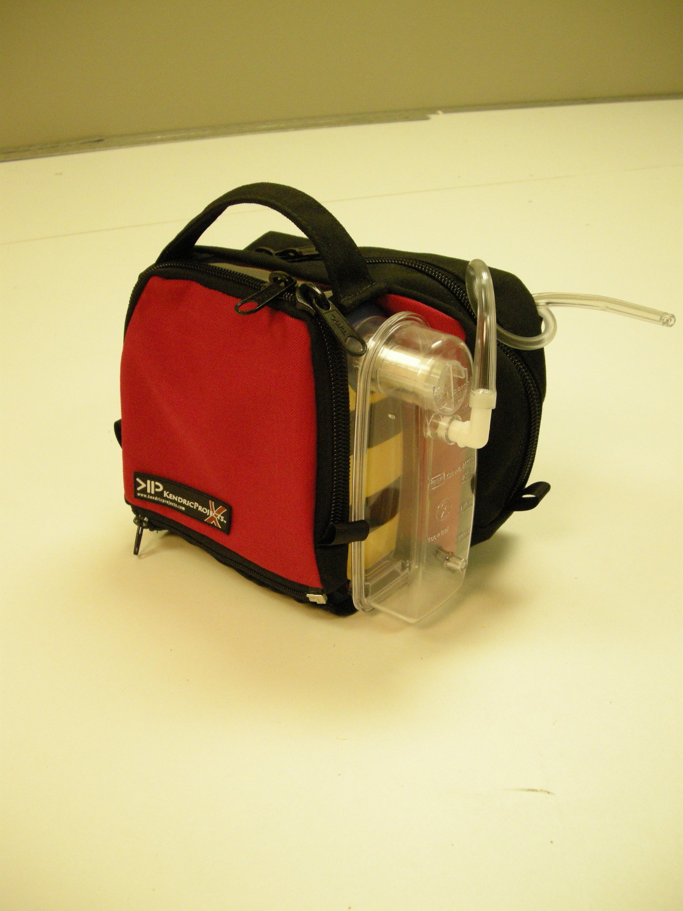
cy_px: 456
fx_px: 973
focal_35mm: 37
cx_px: 342
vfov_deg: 50.1
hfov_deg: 38.7
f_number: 2.8
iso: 373
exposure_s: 1/60
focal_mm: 7.9
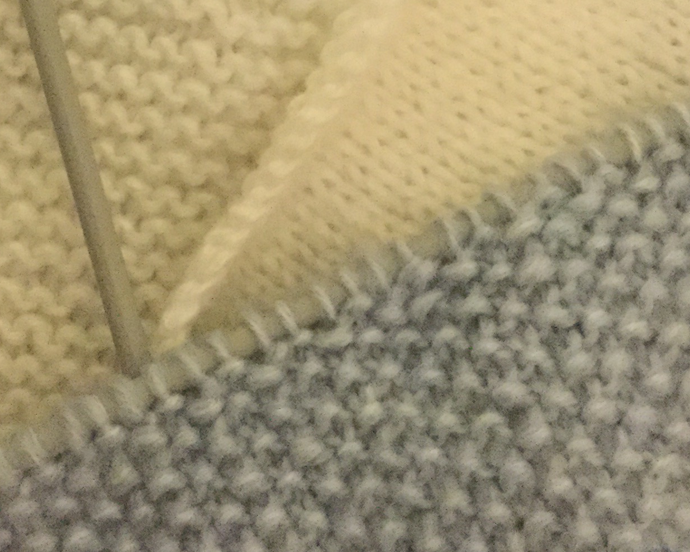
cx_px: 238
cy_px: 51
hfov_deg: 23.8
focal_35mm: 80
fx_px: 1634
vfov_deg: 18.8
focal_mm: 3.3
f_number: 2.4
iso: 320
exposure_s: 1/17
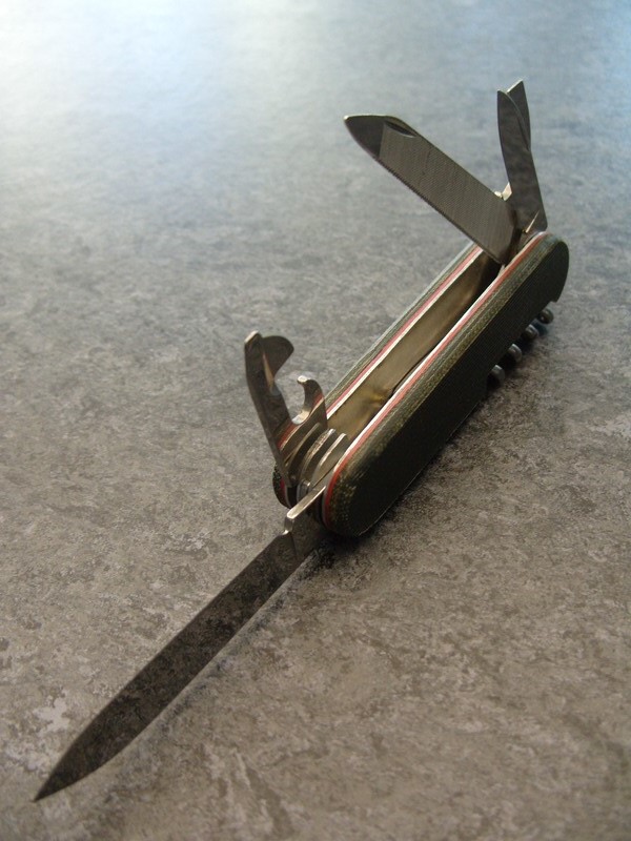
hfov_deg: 40.7
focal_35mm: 35
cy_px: 420
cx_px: 316
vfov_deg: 52.6
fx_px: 851
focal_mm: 7.8
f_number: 2.8
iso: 160
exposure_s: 1/45
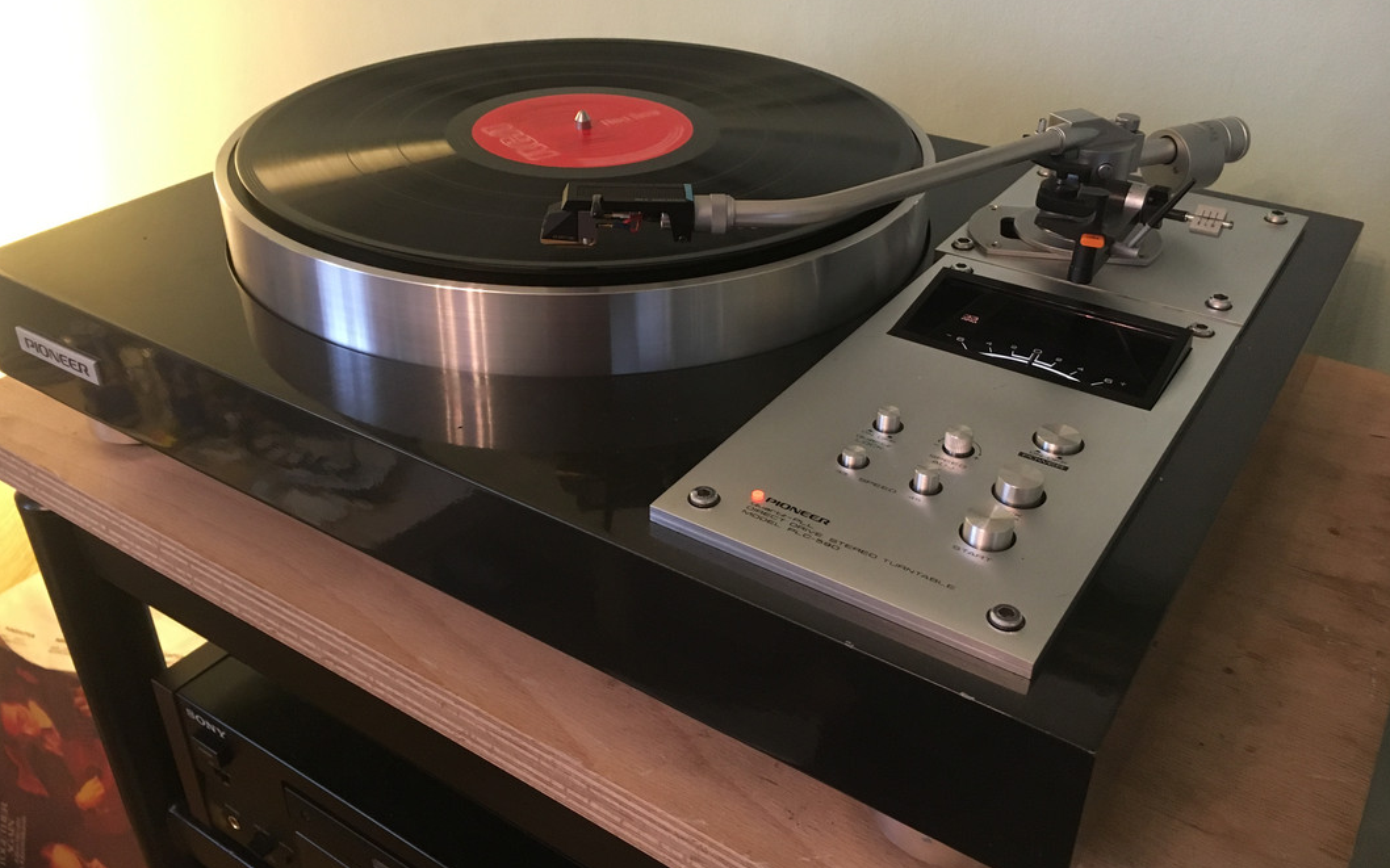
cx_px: 696
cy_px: 422
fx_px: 1174
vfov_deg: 40.6
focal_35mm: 31
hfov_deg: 61.2
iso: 200
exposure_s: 1/20
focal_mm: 4.15
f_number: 2.2
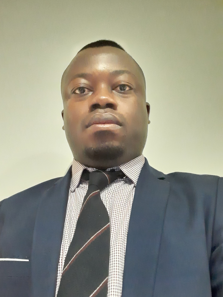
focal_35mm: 32
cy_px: 148
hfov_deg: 44.2
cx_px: 112
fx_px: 275
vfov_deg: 56.8
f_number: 2
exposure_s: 1/12
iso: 1000
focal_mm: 2.66
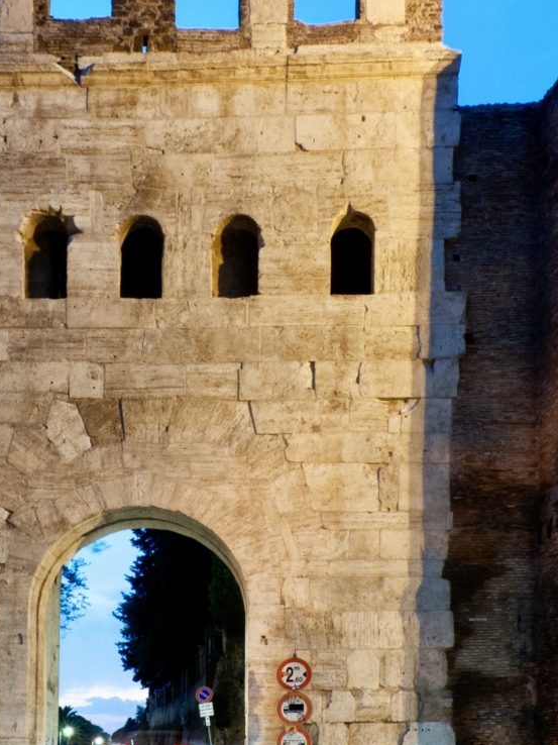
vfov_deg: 47.9
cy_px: 368
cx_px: 187
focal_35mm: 39
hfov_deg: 36.4
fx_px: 839
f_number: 11
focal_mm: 13
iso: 200
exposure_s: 25
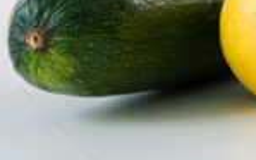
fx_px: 1967
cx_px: 448
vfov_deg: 4.6
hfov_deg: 7.3
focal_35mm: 282
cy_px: -172
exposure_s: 1/200
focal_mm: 70
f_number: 3.5
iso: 125
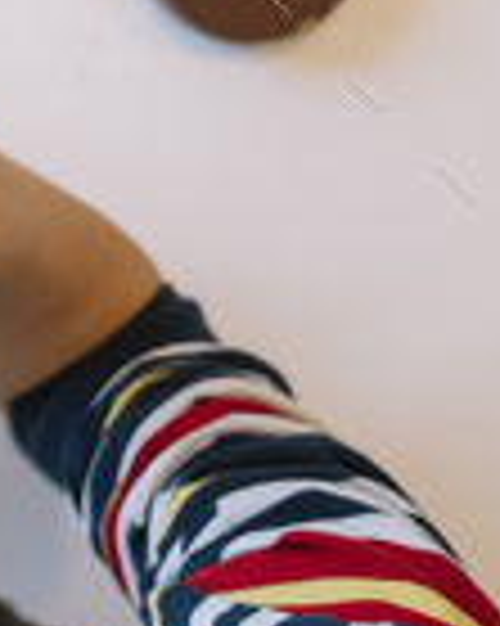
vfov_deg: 11.0
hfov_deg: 8.3
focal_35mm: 175
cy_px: 32
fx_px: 3241
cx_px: -604
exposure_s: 1/640
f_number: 2.8
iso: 1250
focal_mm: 44
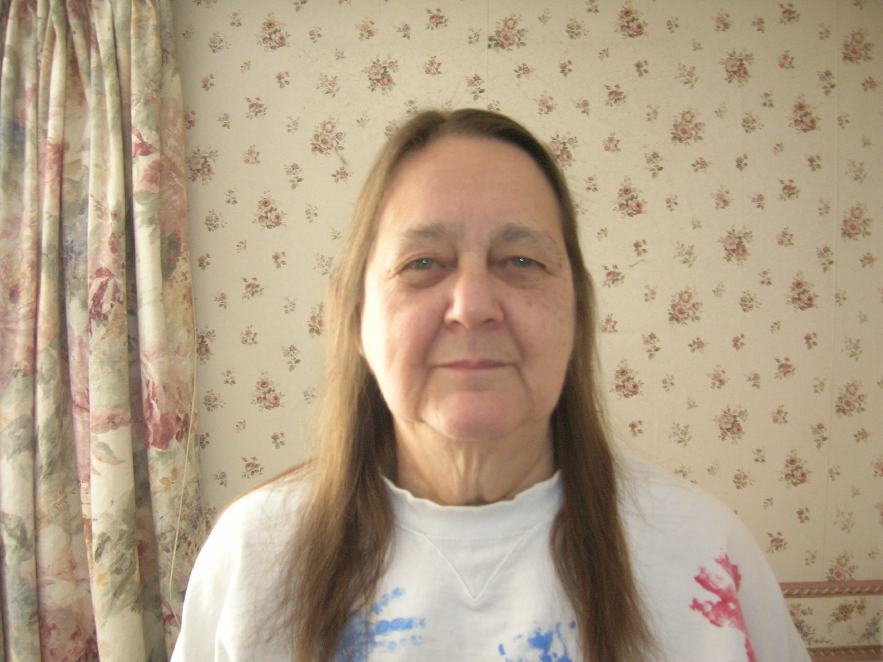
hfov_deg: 54.0
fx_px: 867
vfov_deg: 41.8
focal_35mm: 34
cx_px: 442
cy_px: 331
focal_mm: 5.7
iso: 113
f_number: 2.9
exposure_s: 1/29.2
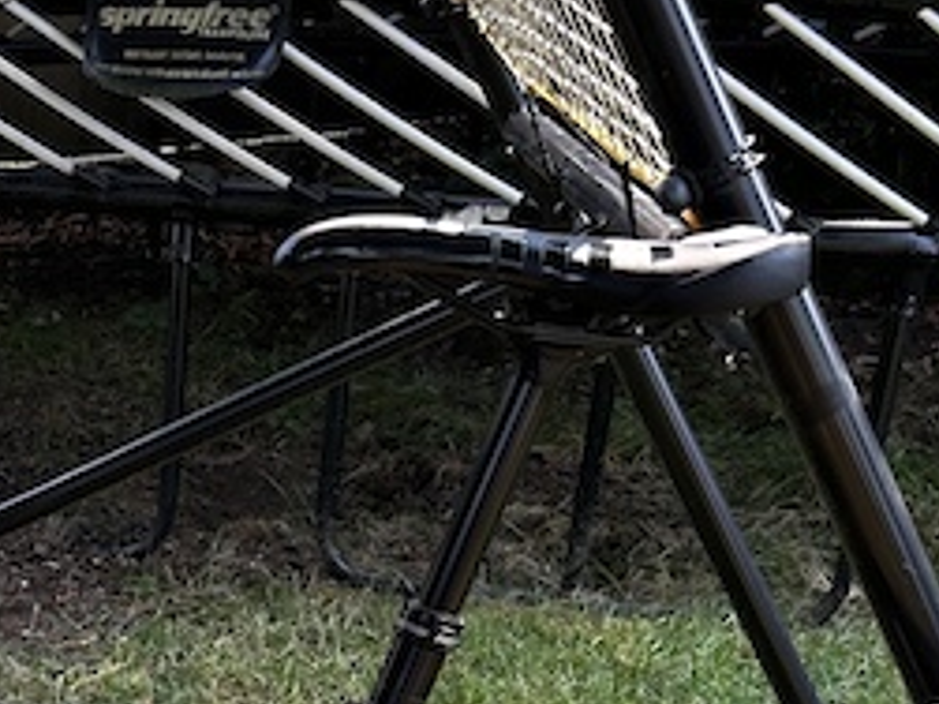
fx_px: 2250
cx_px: -26
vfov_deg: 16.3
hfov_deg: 22.5
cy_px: 1052
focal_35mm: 83
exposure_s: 1/167
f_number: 1.5
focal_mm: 5.7
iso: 40
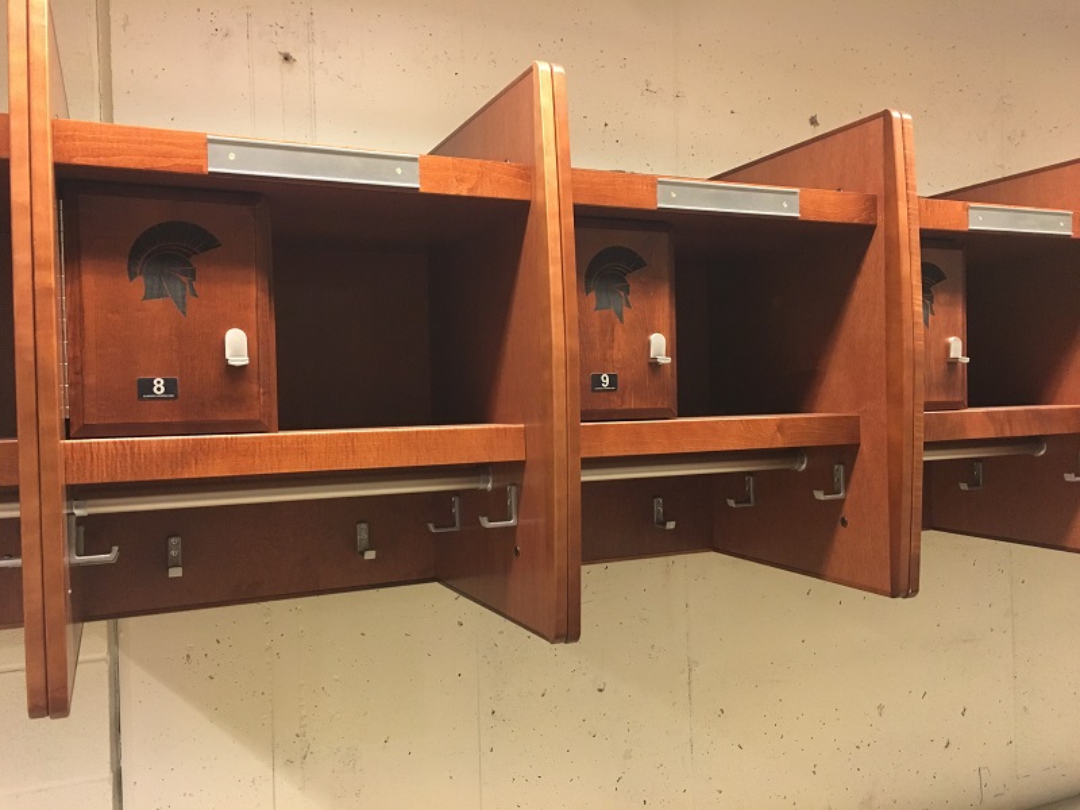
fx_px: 905
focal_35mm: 29
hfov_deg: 61.7
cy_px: 405
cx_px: 540
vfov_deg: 48.2
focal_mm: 4.15
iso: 200
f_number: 2.2
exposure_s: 1/33
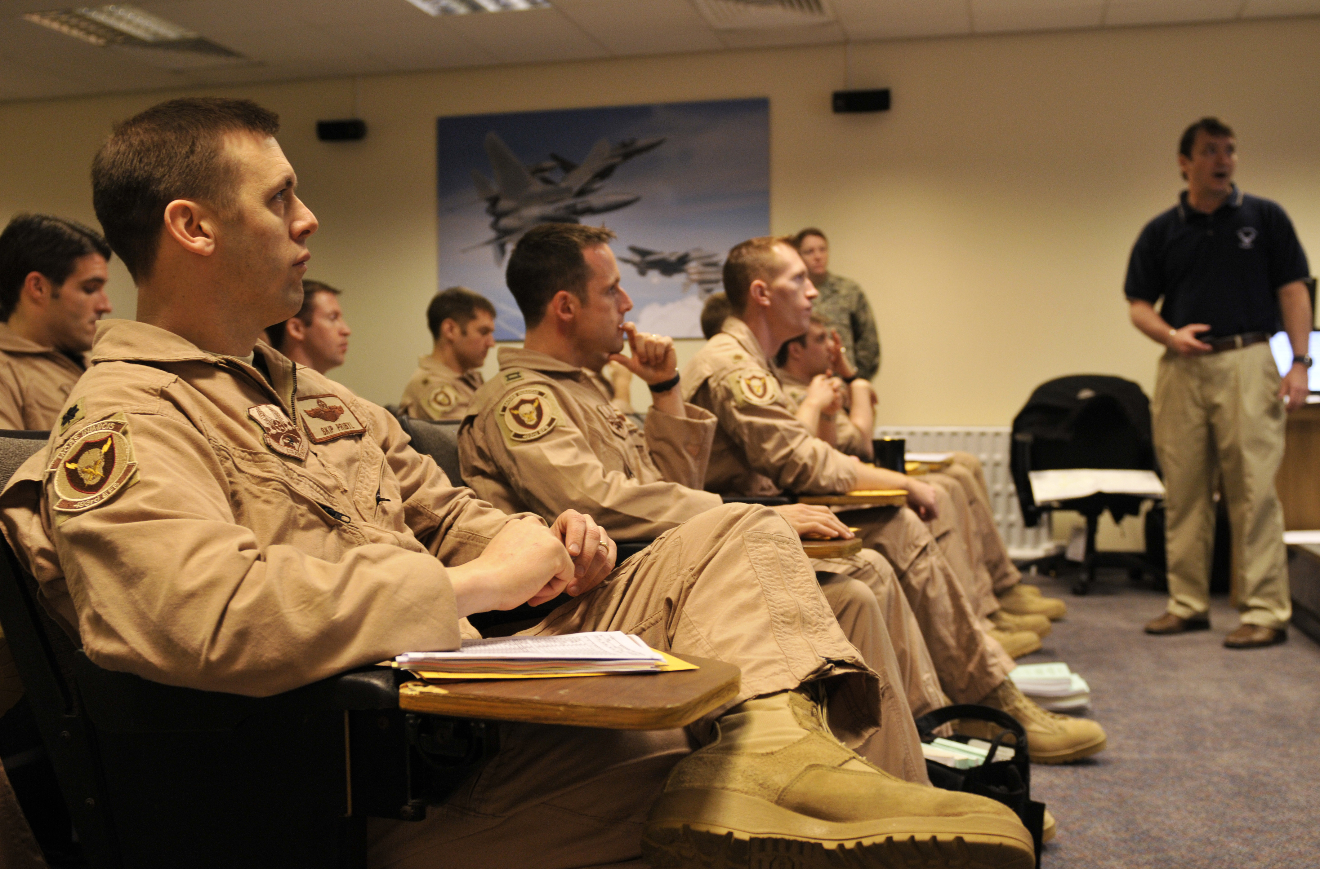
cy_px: 434
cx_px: 660
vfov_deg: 36.6
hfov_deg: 53.3
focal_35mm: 36
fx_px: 1315
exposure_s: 1/50
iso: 500
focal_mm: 24
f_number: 2.8
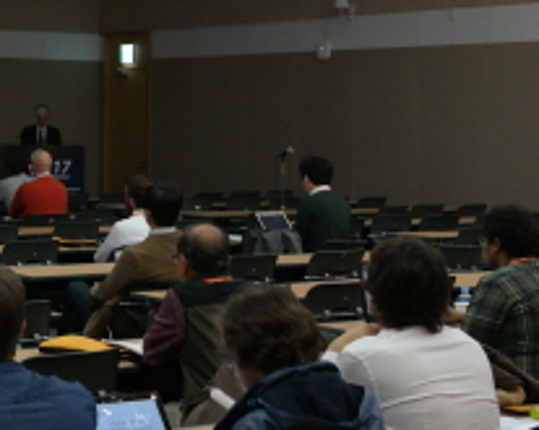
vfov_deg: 15.6
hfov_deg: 19.0
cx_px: -18
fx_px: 1561
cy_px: 83
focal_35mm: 98
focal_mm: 24
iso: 800
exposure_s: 1/50
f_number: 3.5
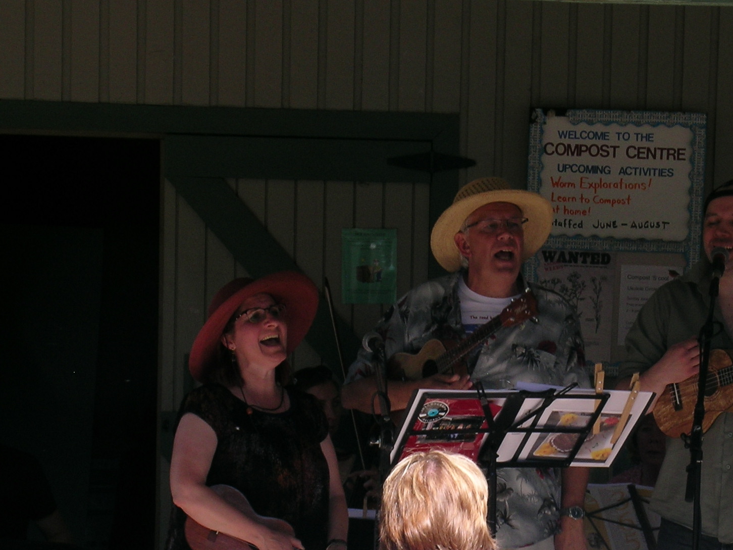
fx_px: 2647
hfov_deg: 15.7
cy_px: 443
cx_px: 505
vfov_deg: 11.8
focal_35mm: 125
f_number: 6.9
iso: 50
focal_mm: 14.5
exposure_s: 1/102
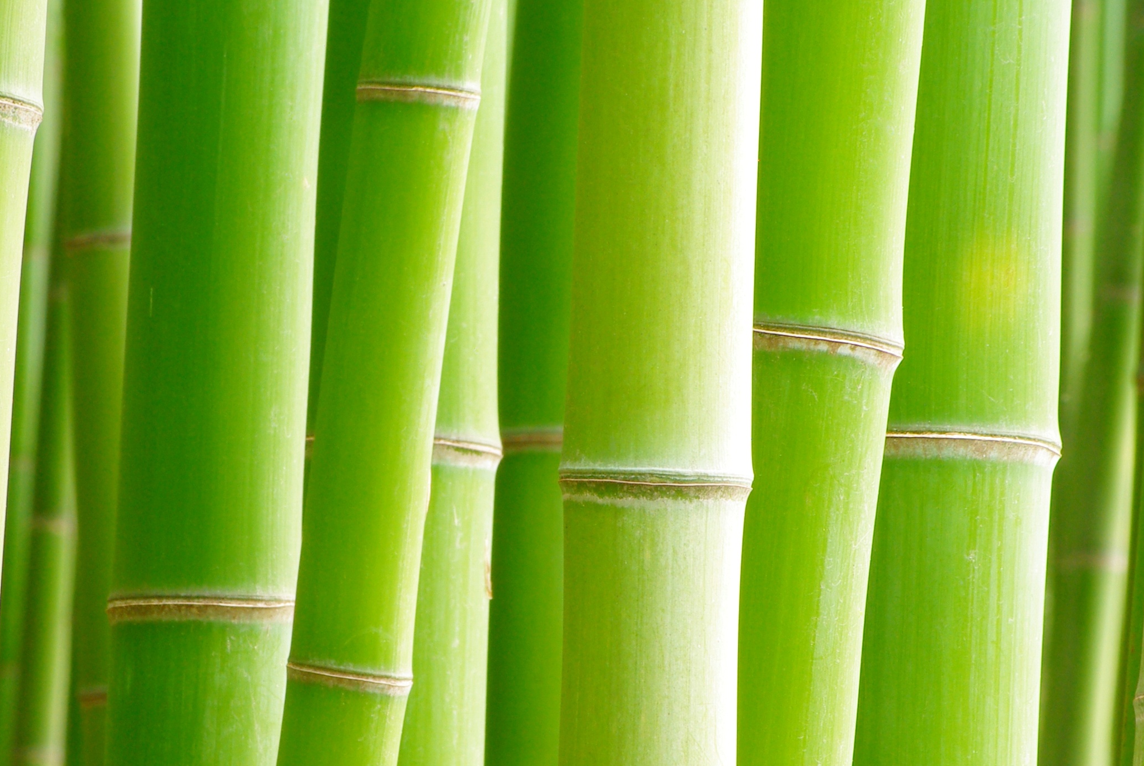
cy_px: 418
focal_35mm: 508
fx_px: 16164
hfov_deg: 4.1
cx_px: 452
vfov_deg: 2.7
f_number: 19
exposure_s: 1
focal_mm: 180
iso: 200
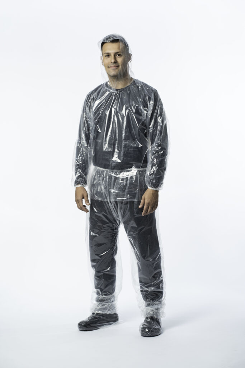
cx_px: 122
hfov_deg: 16.1
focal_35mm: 85
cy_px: 184
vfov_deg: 23.9
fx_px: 867
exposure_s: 1/250
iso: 500
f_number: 8
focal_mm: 85
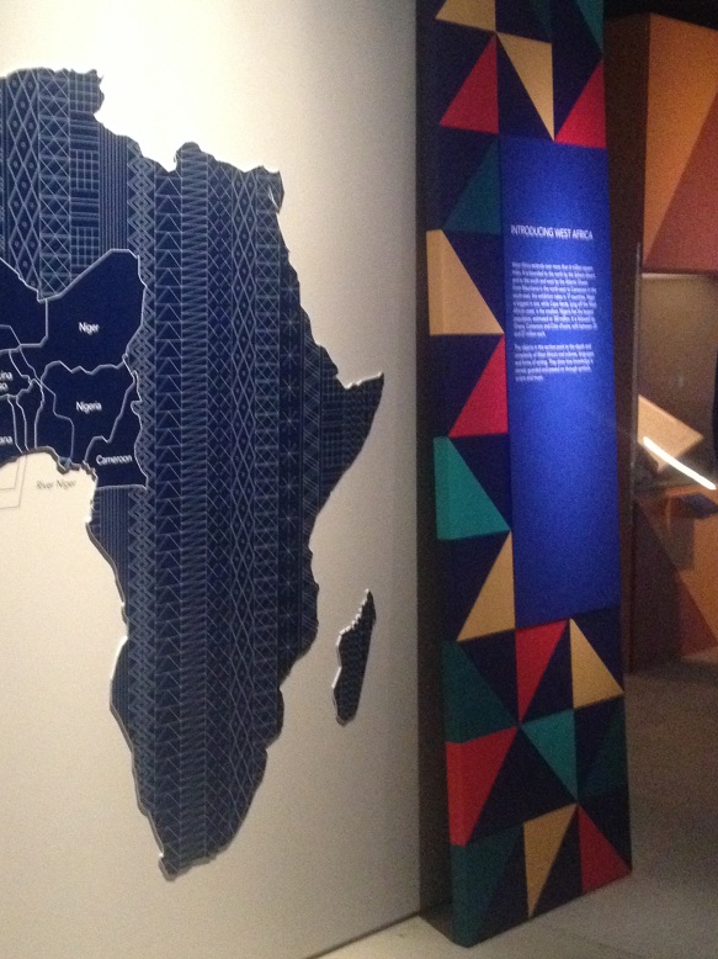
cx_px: 211
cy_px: 457
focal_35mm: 60
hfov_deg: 24.2
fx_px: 1660
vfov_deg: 32.2
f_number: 2.4
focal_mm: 4.28
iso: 500
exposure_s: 1/15
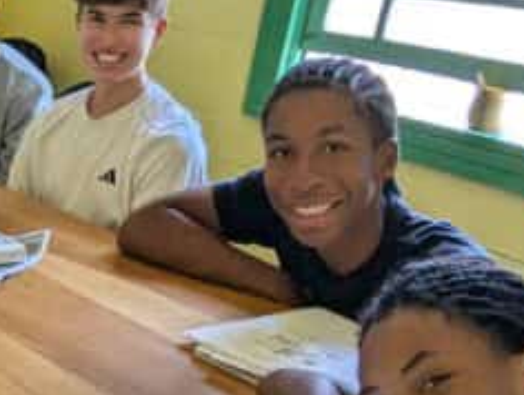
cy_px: 364
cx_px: -200
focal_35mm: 60
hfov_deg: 26.1
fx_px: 910
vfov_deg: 23.8
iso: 101
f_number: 2.2
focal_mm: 2.4
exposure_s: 1/46
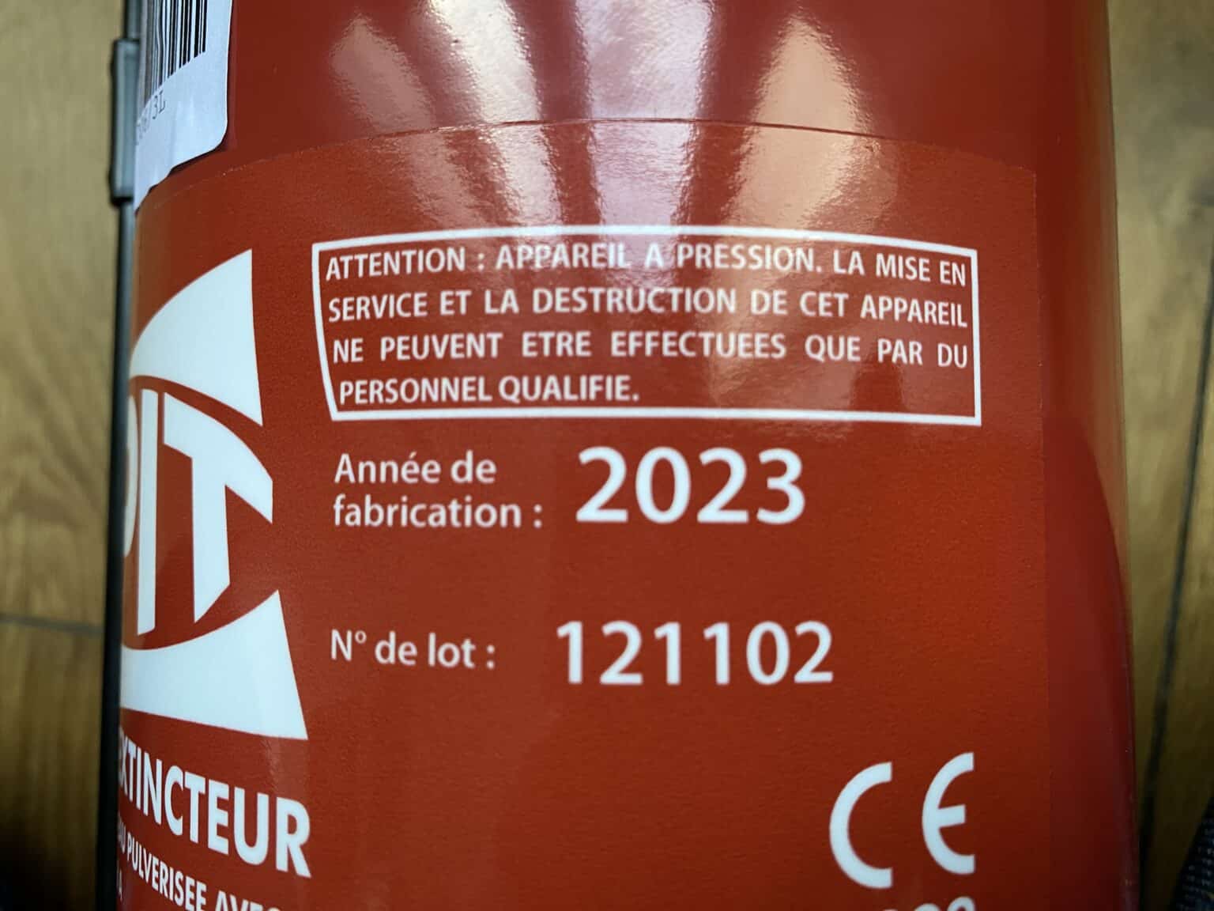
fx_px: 877
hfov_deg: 69.4
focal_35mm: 25
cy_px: 456
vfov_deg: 54.9
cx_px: 607
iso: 200
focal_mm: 4.25
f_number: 1.8
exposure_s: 1/60
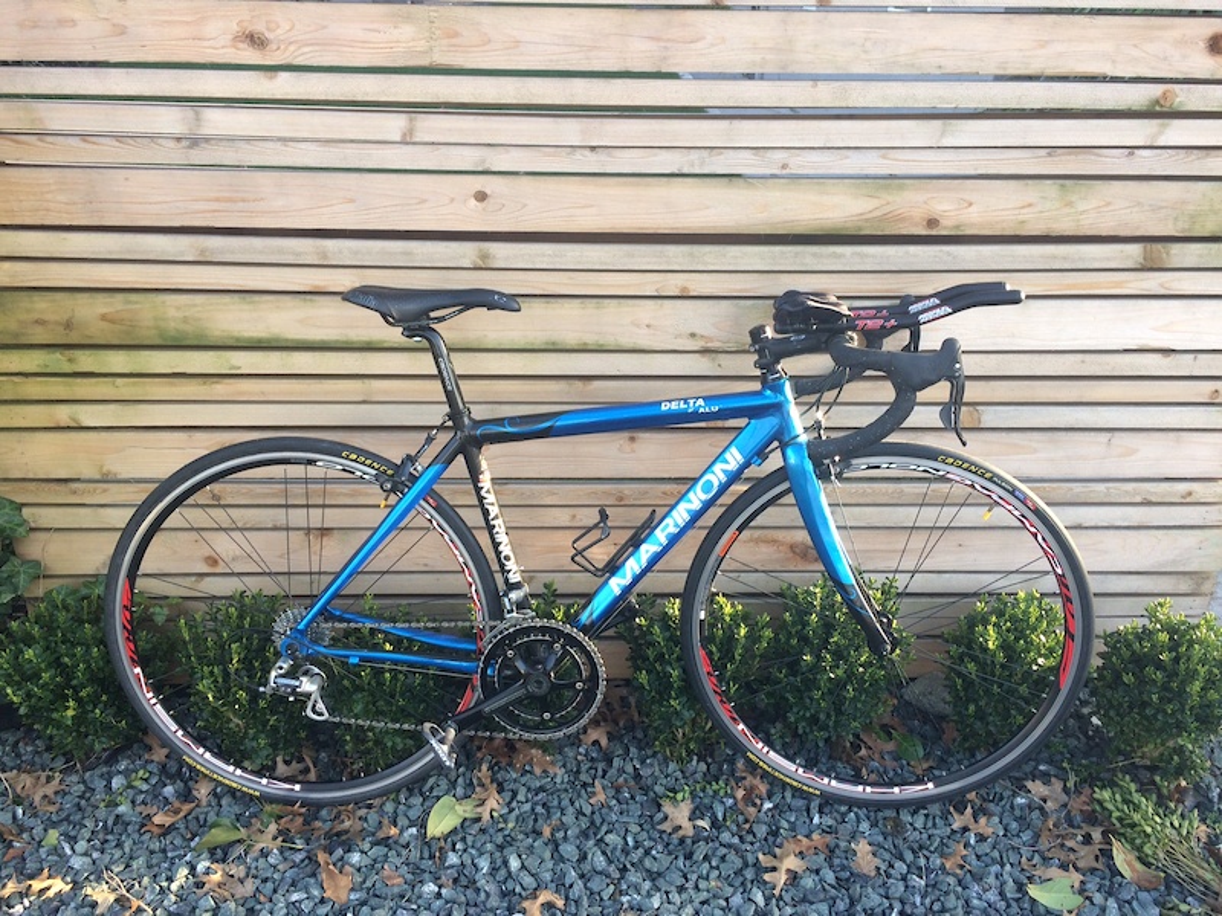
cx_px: 611
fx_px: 1024
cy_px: 458
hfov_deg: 61.7
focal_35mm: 29
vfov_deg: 48.2
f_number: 2.2
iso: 50
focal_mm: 4.15
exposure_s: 1/120
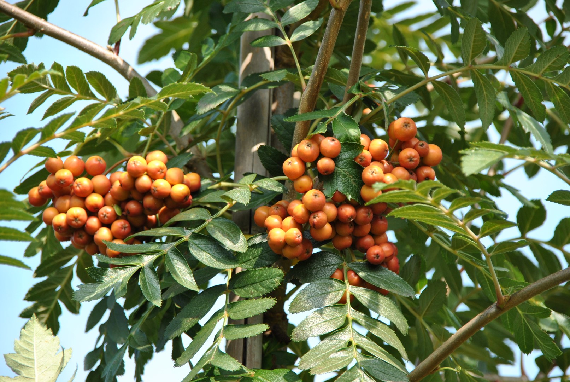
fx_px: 4756
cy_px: 191
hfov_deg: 6.9
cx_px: 285
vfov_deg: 4.6
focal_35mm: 300
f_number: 6.3
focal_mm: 200
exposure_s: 1/250
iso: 200
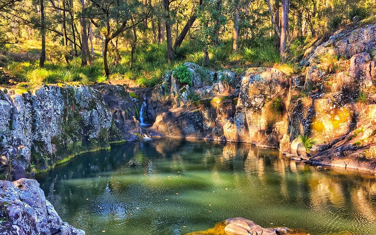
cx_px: 189
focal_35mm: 37
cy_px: 137
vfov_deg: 34.4
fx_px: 379
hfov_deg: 52.7
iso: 25
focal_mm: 4.15
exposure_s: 1/50
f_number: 2.2
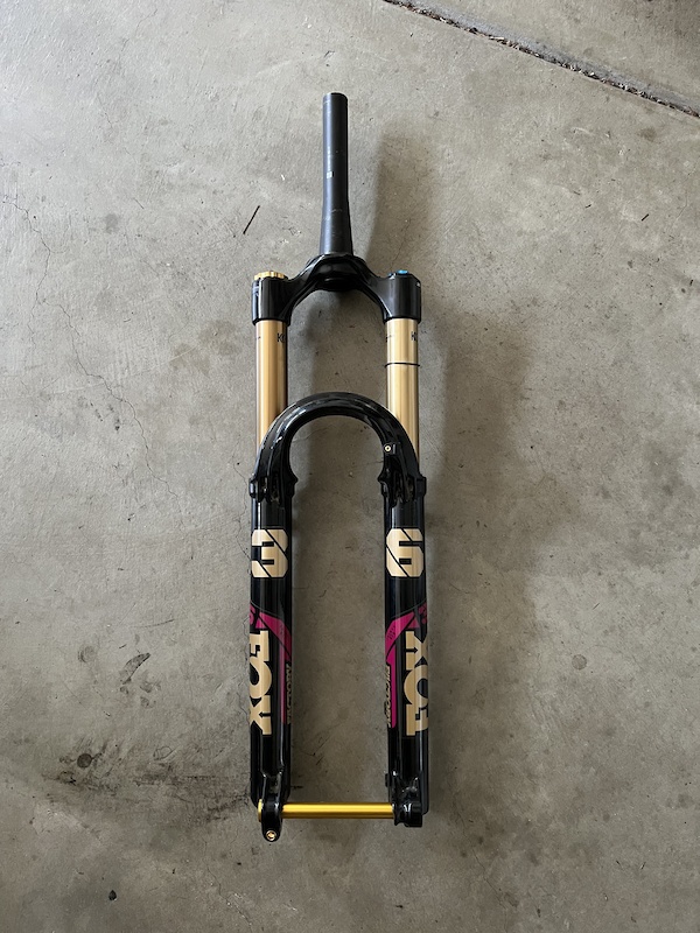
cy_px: 466
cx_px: 350
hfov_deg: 53.1
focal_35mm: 26
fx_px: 701
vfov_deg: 67.3
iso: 400
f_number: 1.5
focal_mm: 5.7
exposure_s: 1/60
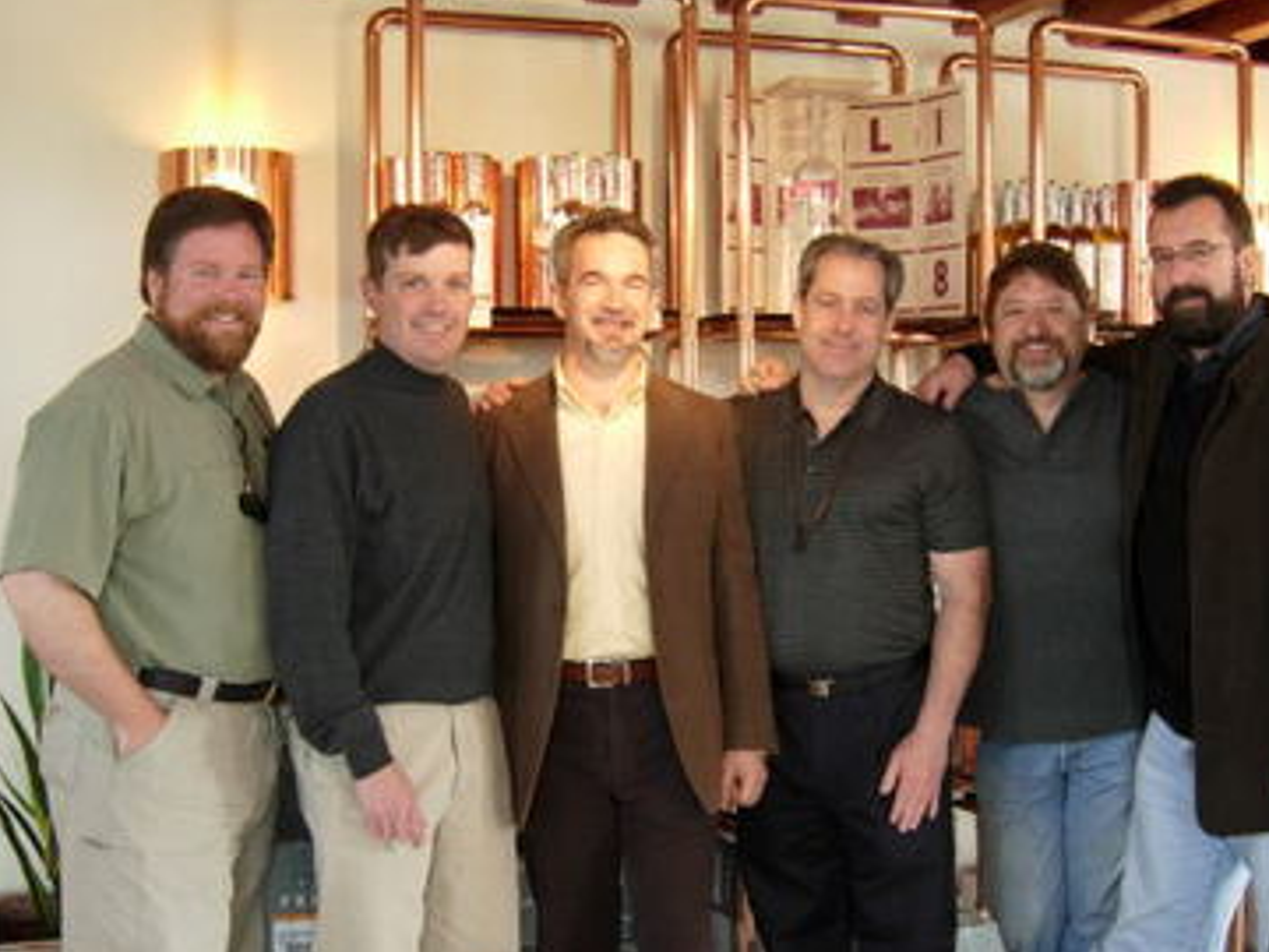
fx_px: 1870
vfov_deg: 28.4
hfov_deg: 37.5
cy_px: 601
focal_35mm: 51
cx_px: 691
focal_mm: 7.5
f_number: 2.7
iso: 50
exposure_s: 1/7.3
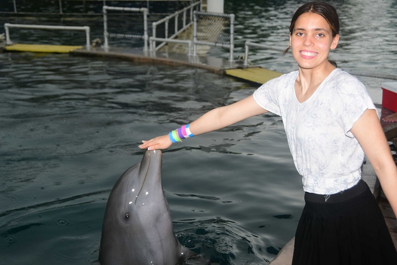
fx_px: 573
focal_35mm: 52
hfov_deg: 38.2
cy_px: 132
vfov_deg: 26.0
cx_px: 198
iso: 250
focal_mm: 35
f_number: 6.3
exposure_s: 1/250
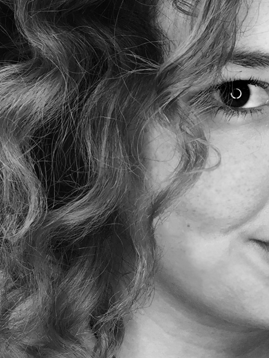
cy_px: 151
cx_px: 202
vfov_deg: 19.8
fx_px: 1026
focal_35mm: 99
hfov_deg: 14.9
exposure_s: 1/120
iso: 50
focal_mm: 4.15
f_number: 2.2
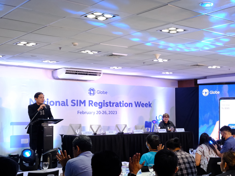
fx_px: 353
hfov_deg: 36.3
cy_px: 115
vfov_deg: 27.9
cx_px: 164
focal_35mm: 52
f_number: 6.4
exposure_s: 1/125
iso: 2500
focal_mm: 24.3
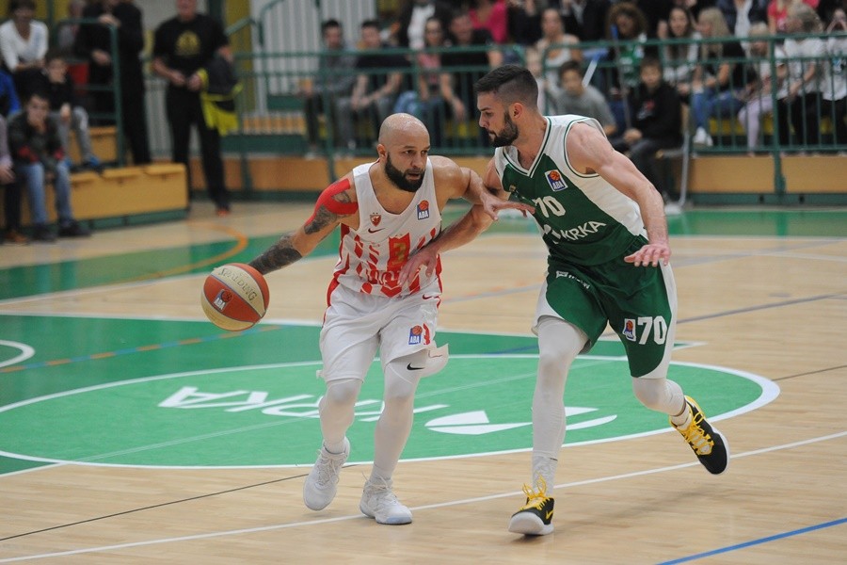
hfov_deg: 15.2
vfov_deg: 10.2
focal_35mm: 135
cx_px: 424
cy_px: 282
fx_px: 3176
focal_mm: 135
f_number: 2.8
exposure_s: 1/1000
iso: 4000
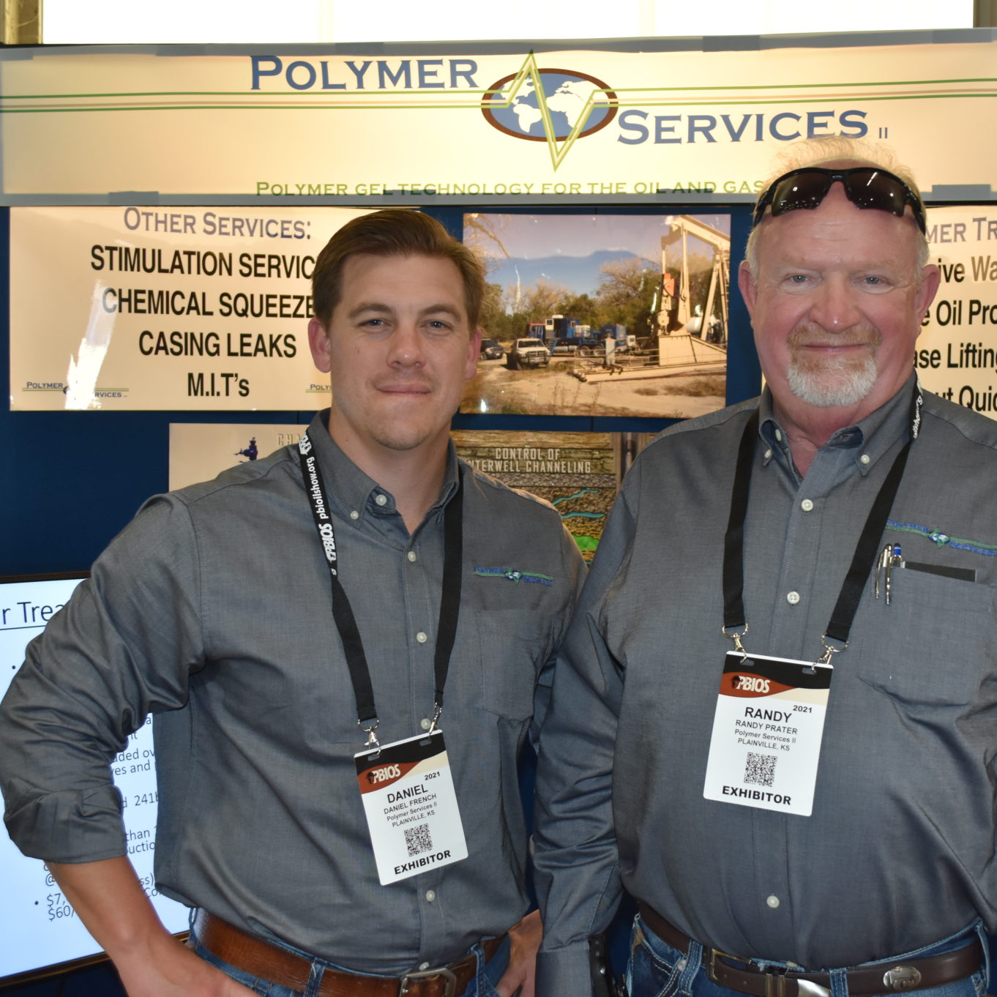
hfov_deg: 36.7
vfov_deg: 36.8
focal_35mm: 46
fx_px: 1499
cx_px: 568
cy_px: 498
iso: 800
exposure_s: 1/100
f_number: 5
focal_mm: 24
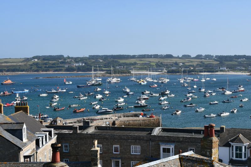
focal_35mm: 57
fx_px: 397
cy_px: 84
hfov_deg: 35.1
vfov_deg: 23.8
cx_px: 126
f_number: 9
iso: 100
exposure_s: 1/320
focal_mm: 38
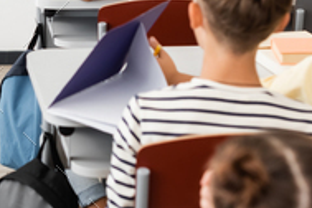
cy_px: -81
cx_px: -28
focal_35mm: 156
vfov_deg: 8.6
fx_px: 1352
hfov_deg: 12.9
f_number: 4
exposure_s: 1/200
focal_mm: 50
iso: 250
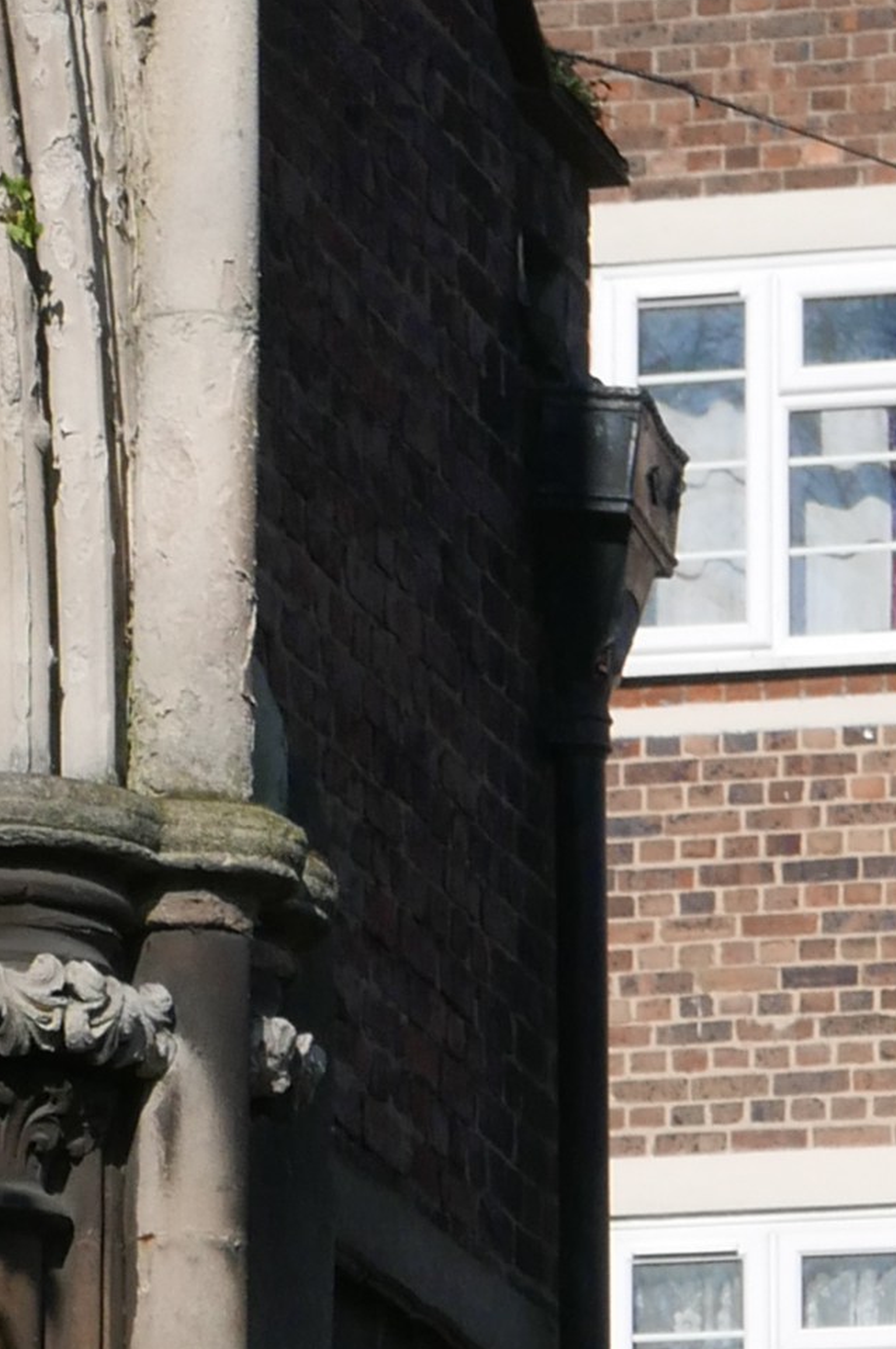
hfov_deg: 4.3
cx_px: 230
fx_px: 12046
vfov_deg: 6.4
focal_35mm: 322
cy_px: 195
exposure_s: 1/1300
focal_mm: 34
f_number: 7.1
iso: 400
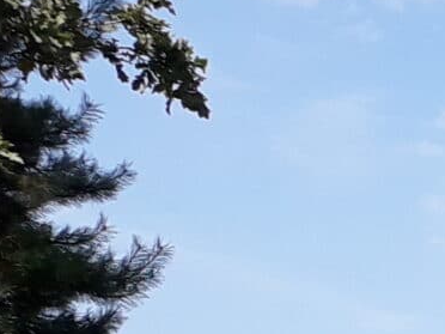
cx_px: 1007
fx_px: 2391
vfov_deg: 7.2
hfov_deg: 9.6
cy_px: 980
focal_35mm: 186
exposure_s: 1/1272
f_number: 1.9
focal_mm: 3.6
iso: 40
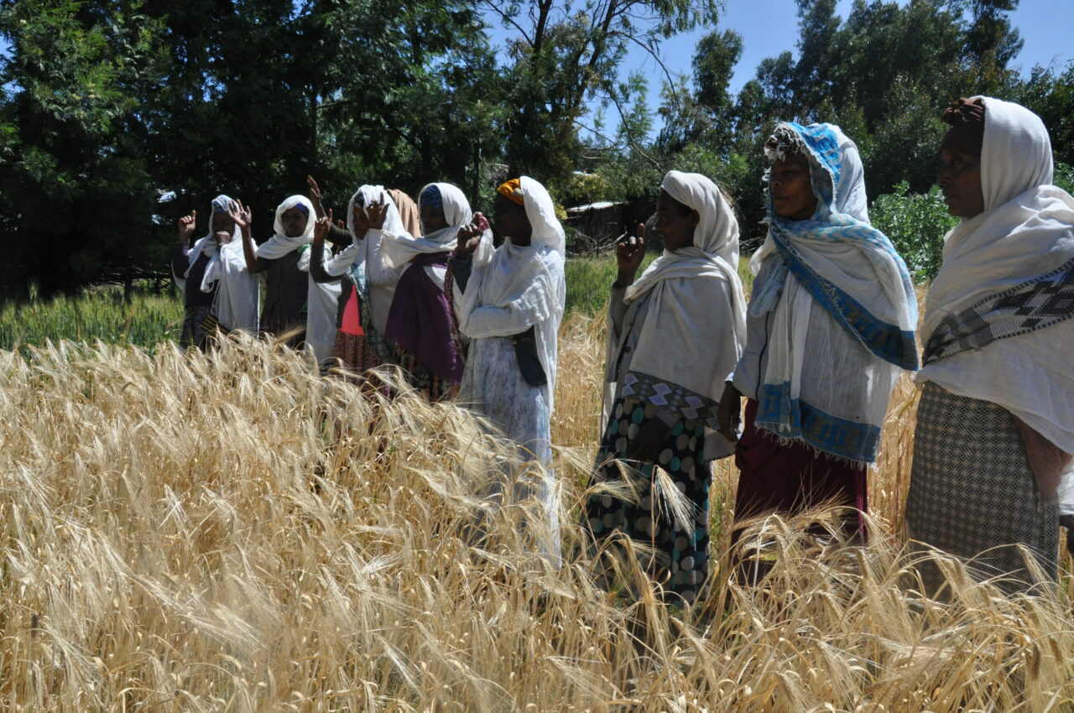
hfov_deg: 67.4
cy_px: 356
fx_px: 804
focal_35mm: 27
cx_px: 537
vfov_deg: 47.8
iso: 800
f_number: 11
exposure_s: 1/500
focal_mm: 18
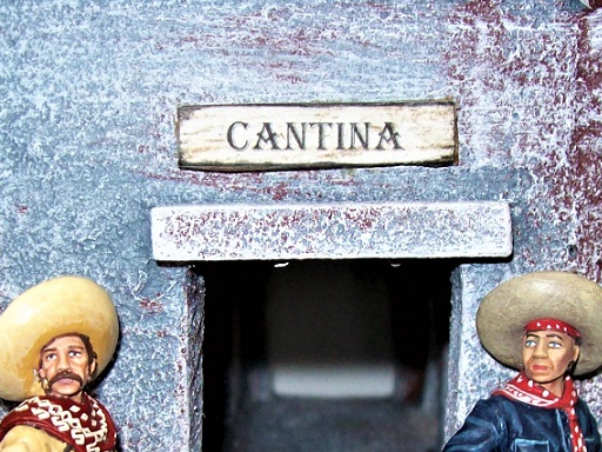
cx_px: 331
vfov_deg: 18.4
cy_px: 385
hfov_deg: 24.7
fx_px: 1374
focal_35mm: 79
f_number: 2.7
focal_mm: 6
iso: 80
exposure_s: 1/64
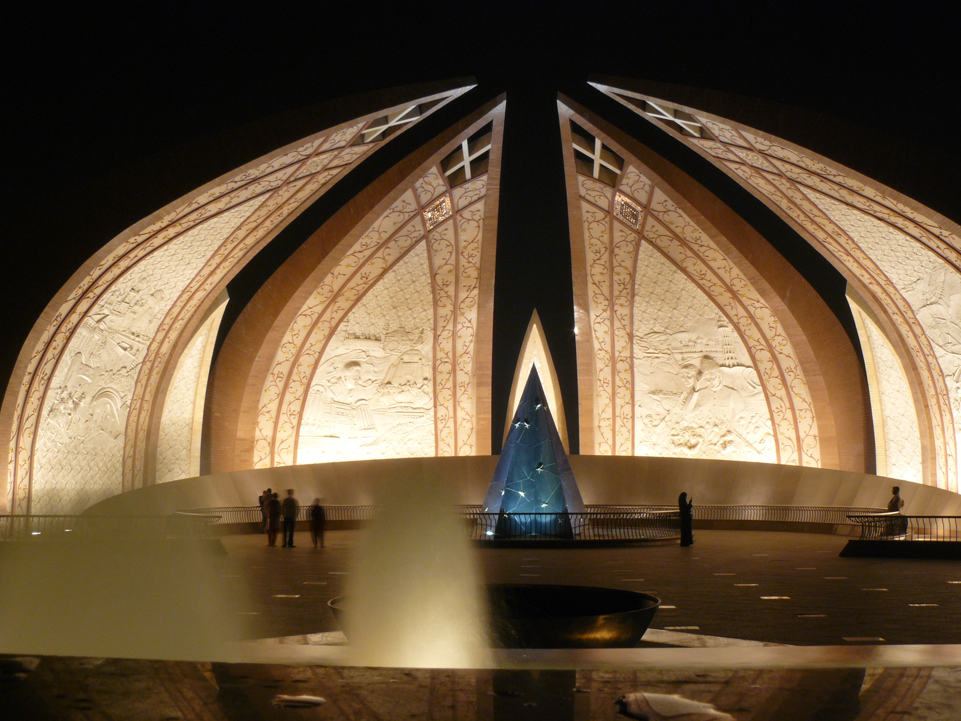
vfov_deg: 39.7
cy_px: 360
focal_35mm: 36
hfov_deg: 51.4
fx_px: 999
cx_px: 480
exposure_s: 4
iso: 100
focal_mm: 6
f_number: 8
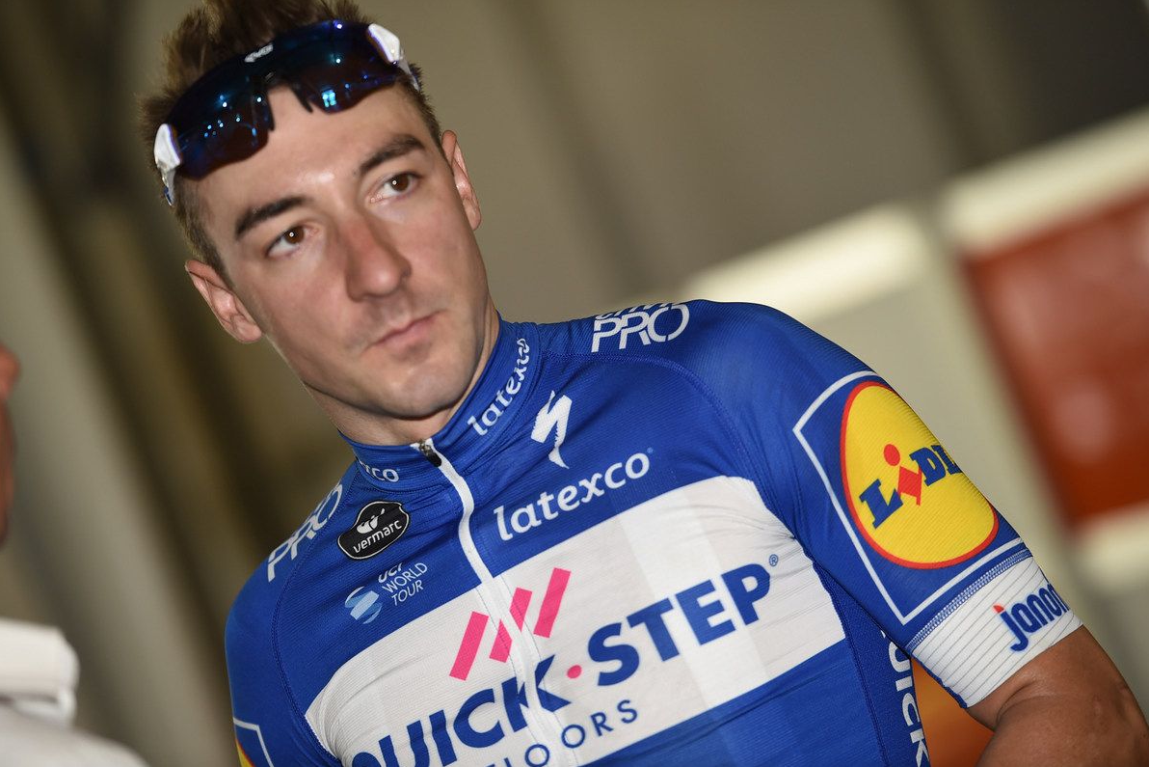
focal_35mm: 166
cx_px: 576
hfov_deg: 12.4
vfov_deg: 8.3
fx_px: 5298
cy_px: 383
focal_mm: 165
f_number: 2.8
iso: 320
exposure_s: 1/250
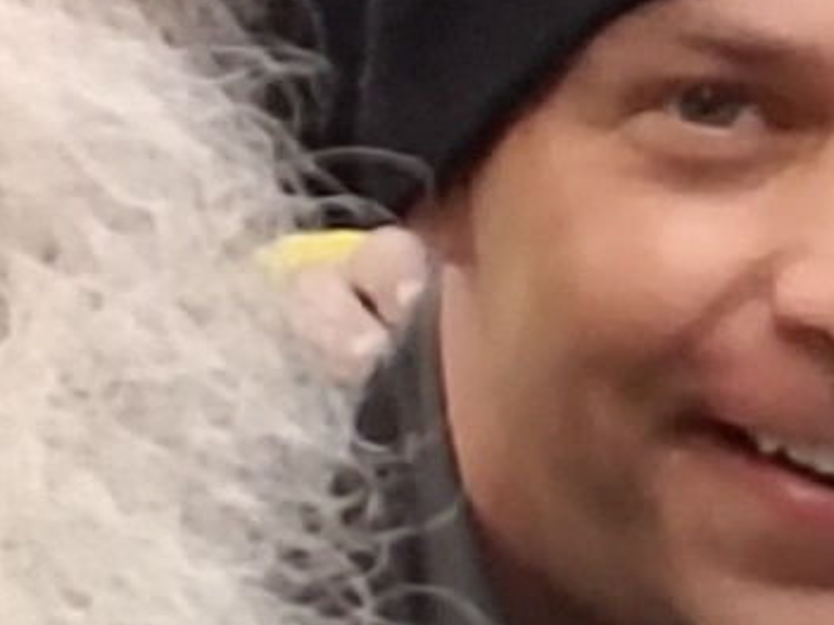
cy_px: 55
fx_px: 3733
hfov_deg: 11.3
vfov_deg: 9.5
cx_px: 1746
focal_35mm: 155
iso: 160
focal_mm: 2.1
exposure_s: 1/24
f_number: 1.7
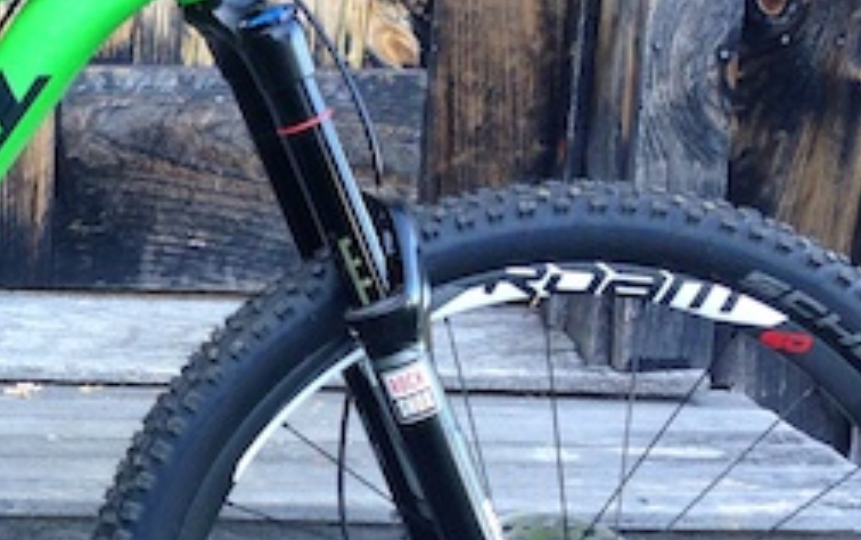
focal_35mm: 111
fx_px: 2607
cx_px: -246
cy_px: 400
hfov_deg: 17.6
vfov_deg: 11.8
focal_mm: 4.12
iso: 64
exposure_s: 1/60
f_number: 2.4
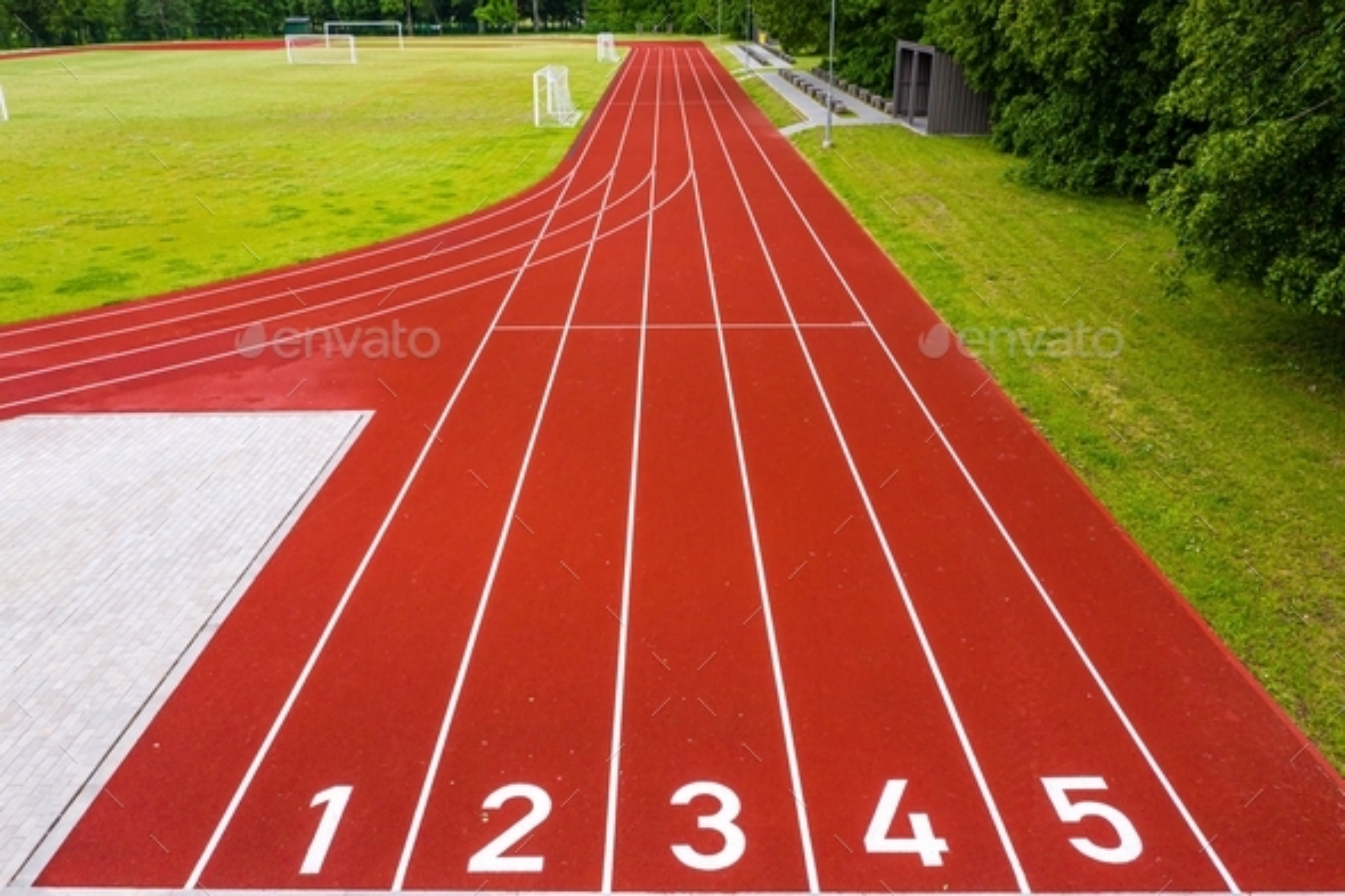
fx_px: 1046
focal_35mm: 28
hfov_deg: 65.5
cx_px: 672
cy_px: 448
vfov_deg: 46.4
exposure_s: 1/320
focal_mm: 10.26
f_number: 5.6
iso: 100
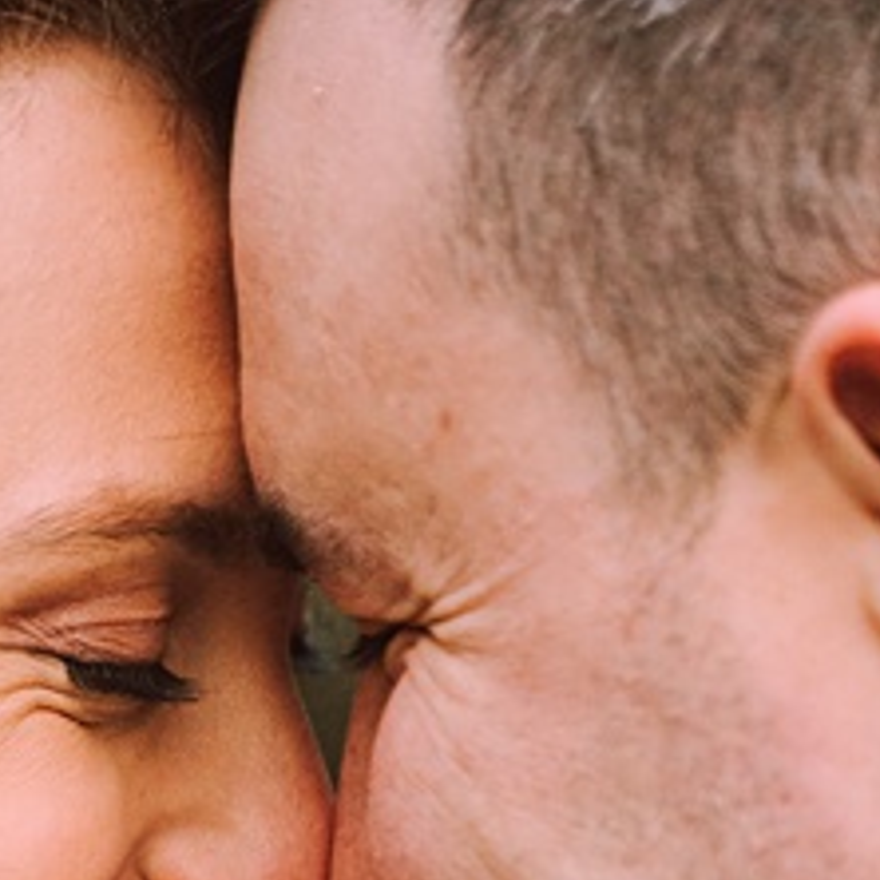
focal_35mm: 284
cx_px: 317
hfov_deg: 6.2
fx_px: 8168
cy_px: 1387
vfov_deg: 6.1
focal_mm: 75
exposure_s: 1/1250
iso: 1600
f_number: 2.8
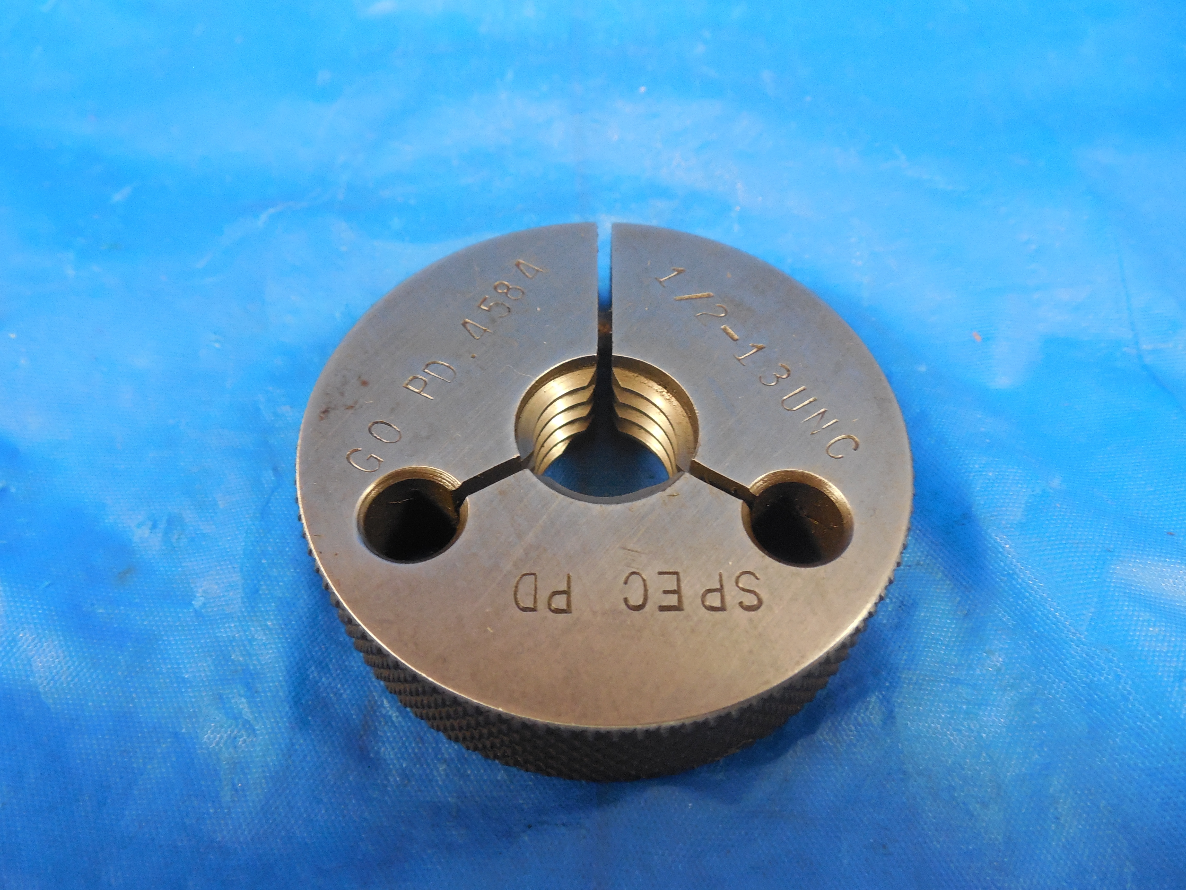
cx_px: 593
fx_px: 857
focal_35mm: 25
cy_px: 445
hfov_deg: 69.4
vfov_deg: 54.9
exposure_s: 1/20
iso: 400
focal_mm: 4.5
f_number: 3.3
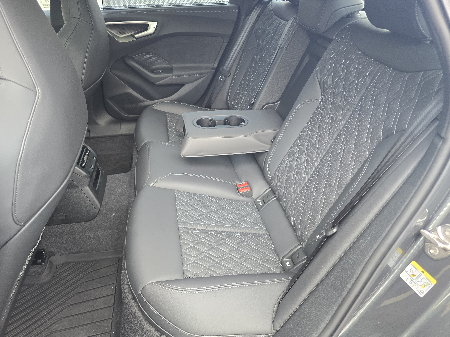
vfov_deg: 58.9
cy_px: 168
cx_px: 225
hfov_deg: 73.9
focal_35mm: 23
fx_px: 299
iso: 160
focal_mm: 6.3
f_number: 1.7
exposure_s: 1/180
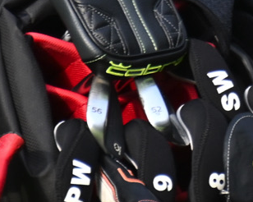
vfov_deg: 0.4
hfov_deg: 0.4
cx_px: 458
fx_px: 32821
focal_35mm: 4386
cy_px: -236
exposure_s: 1/400
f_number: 5.6
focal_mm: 500
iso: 400
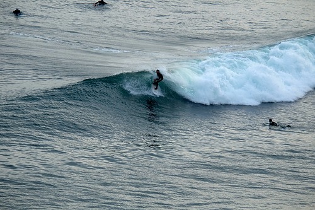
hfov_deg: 6.0
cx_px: 158
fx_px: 3018
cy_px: 105
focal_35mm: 345
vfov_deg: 4.0
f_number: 6.7
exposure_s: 1/1000
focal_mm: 230
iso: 400
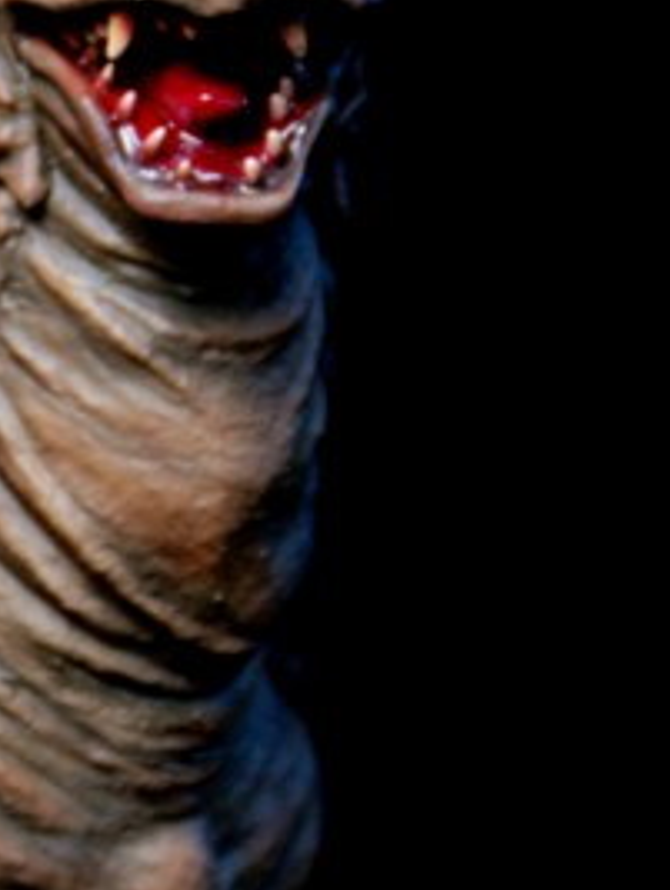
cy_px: 290
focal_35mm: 313
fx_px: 8068
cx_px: -130
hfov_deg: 4.7
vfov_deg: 6.3
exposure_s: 1/100
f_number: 5.6
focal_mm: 75
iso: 800
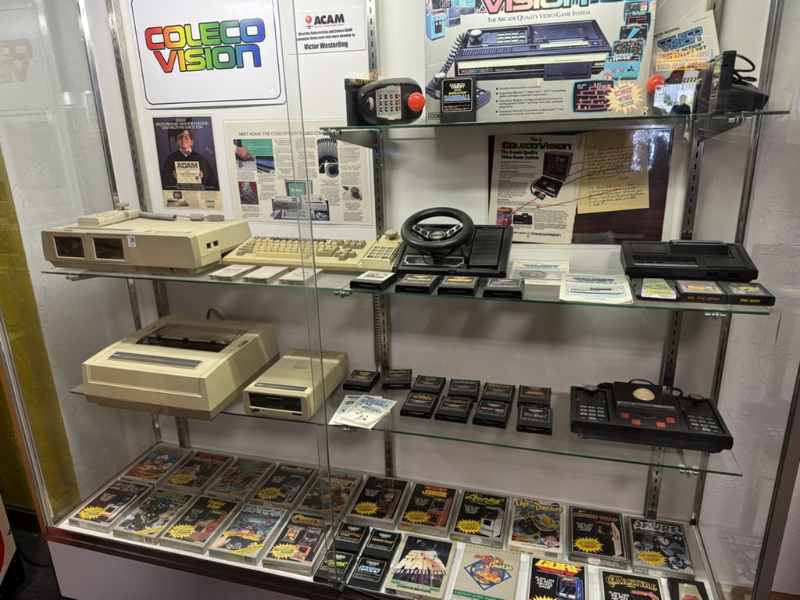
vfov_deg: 56.8
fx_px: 555
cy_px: 300
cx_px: 400
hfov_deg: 71.6
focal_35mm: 24
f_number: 1.78
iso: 320
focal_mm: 6.76
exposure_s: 1/60
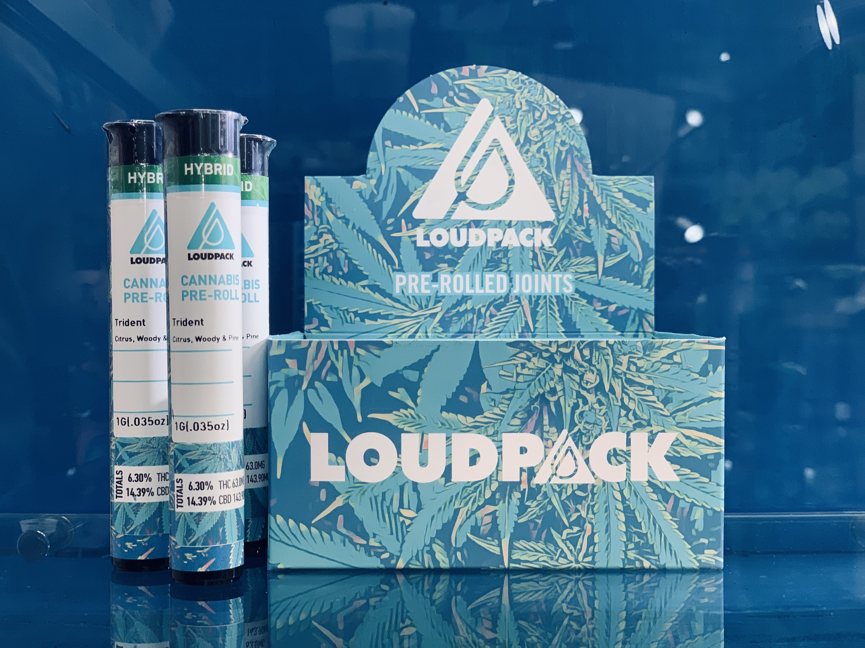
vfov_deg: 28.0
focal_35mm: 52
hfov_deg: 36.8
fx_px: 1299
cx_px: 432
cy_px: 324
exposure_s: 1/122
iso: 80
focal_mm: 6
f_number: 2.4
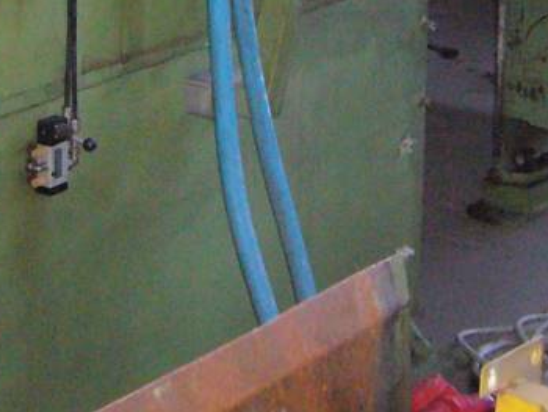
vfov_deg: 11.2
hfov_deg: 15.4
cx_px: 202
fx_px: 2028
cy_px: -188
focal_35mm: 128
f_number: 2.8
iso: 400
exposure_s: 1/30
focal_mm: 5.8
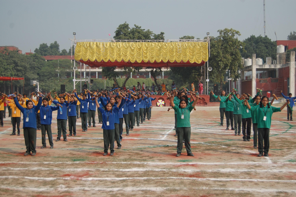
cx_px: 148
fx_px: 394
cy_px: 98
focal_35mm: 48
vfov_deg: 28.0
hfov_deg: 41.1
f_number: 4.5
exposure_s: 1/1000
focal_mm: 32
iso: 200
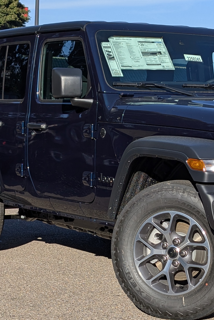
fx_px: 838
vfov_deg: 21.7
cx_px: 193
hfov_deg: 14.4
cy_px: 181
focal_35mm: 94
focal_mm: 6.9
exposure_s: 1/1048
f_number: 1.68
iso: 20
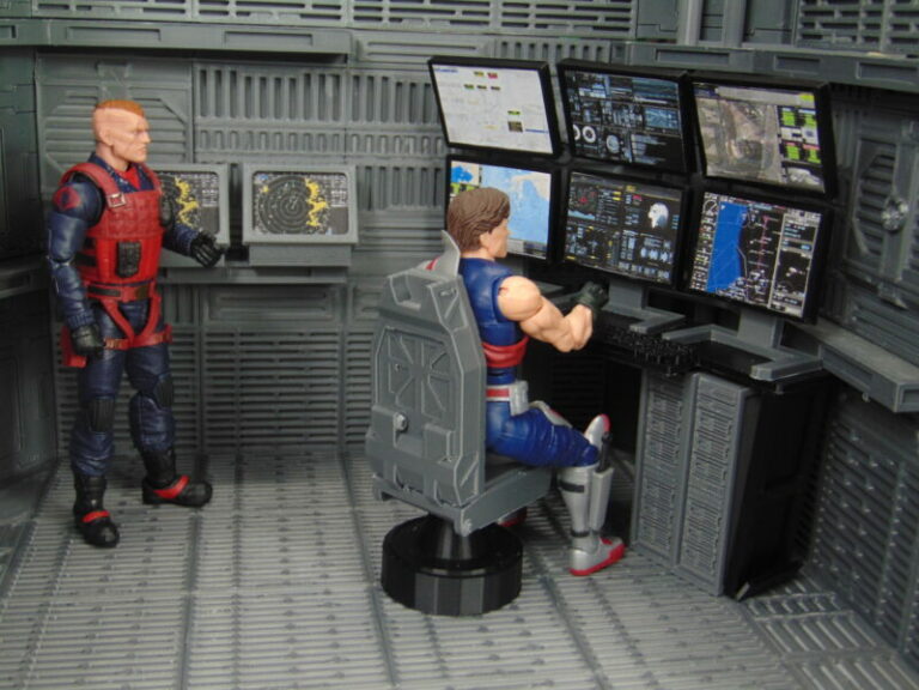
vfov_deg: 34.3
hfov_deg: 44.8
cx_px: 460
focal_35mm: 42
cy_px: 345
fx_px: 1115
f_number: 3.3
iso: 80
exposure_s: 1/20
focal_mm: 7.6
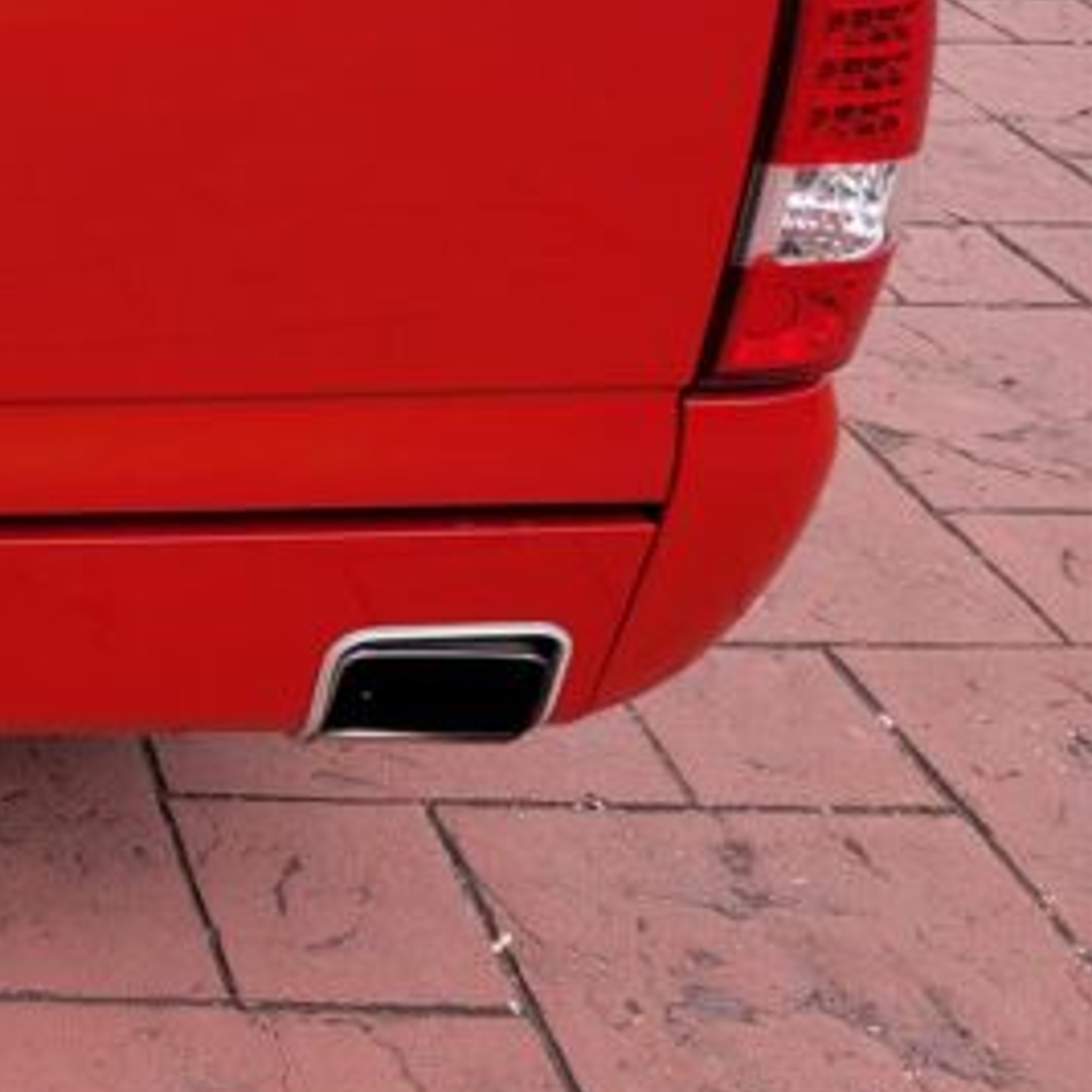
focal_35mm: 61
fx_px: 2177
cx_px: -474
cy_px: -33
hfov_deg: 23.4
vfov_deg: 26.5
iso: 16
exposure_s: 1/375
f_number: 1.8
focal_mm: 6.7
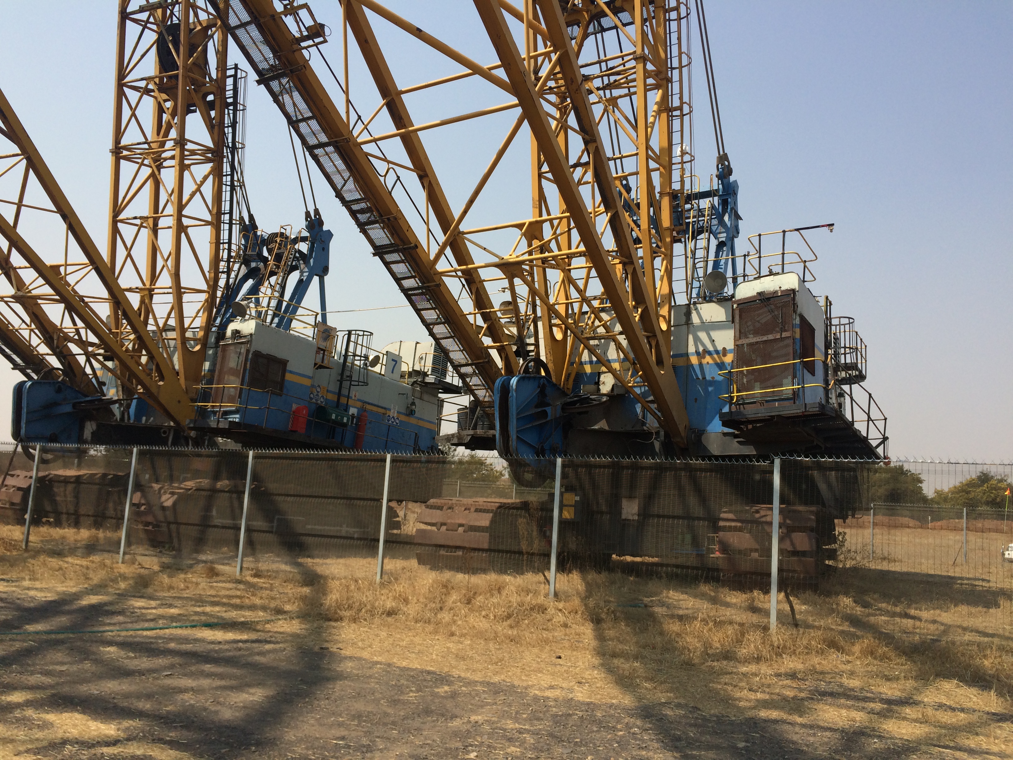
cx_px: 506
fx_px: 849
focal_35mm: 29
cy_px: 380
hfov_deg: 61.7
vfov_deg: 48.2
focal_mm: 4.15
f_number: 2.2
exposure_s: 1/2053
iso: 32
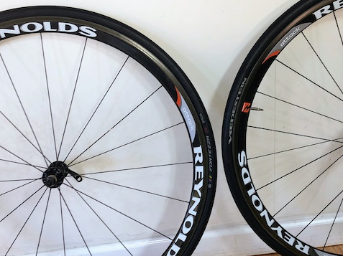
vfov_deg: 30.8
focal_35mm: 47
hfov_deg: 40.4
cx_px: 191
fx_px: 465
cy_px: 132
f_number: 1.8
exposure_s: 1/22
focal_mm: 4
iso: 20
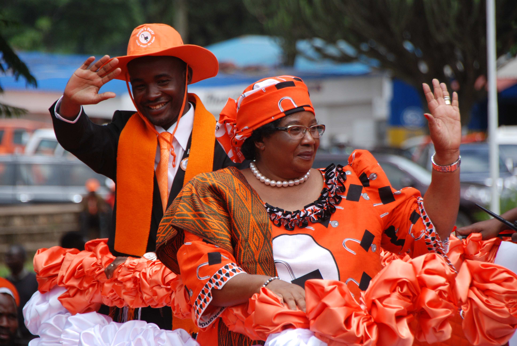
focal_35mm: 278
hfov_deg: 7.4
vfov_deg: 5.0
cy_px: 173
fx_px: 3990
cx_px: 258
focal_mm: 185
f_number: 6
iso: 400
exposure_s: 1/1000
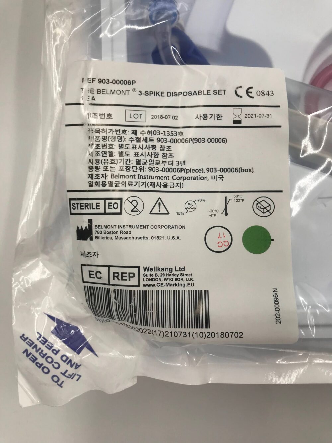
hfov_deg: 49.8
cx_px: 166
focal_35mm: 28
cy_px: 222
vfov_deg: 63.4
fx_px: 358
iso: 20
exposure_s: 1/222
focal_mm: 3.99
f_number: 1.8
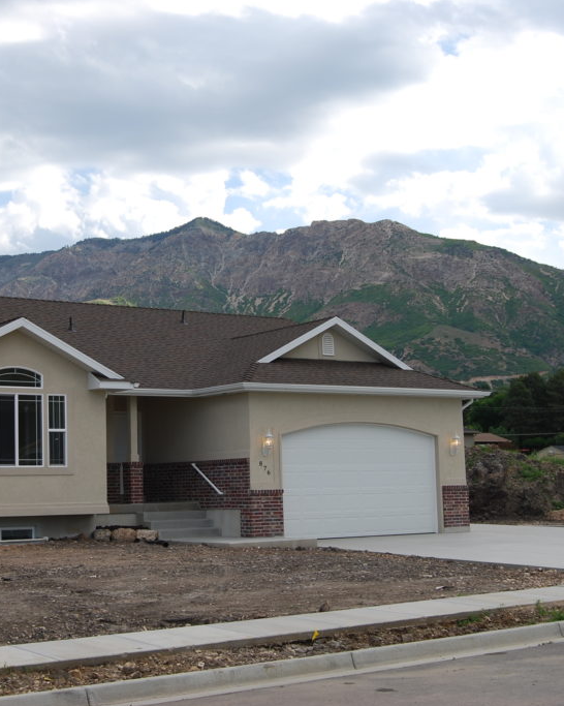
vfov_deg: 34.2
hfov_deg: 27.4
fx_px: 1148
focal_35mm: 55
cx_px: 192
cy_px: 354
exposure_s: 1/200
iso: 100
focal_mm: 26
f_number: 7.1
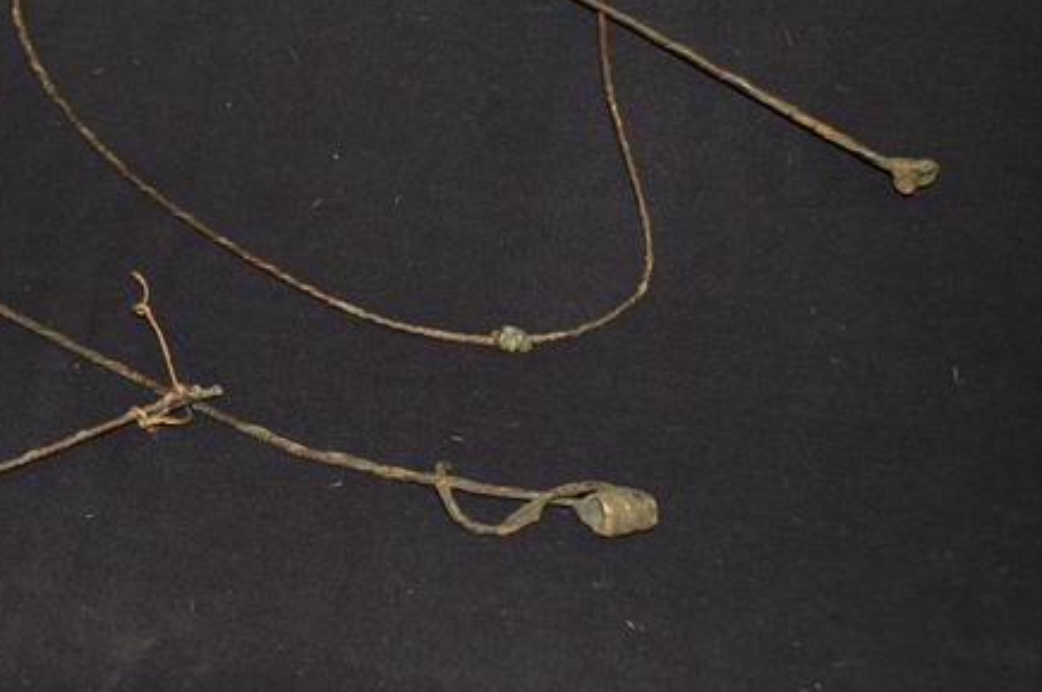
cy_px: 182
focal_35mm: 70
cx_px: 277
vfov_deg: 19.3
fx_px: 2024
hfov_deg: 28.5
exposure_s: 1/60
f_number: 4.8
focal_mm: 30
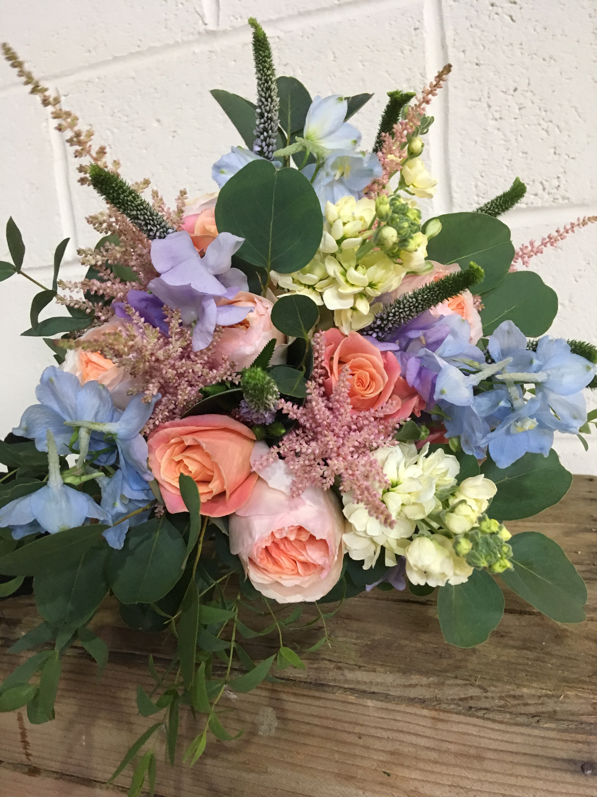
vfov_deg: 61.7
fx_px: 667
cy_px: 398
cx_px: 298
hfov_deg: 48.2
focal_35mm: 29
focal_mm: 4.15
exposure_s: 1/17
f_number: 2.2
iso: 200
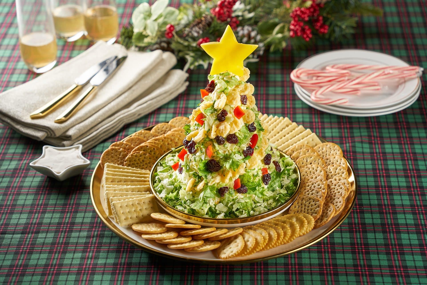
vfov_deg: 16.1
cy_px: 142
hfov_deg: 23.9
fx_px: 1008
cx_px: 214
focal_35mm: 85
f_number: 5
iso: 500
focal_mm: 85
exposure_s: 1/160
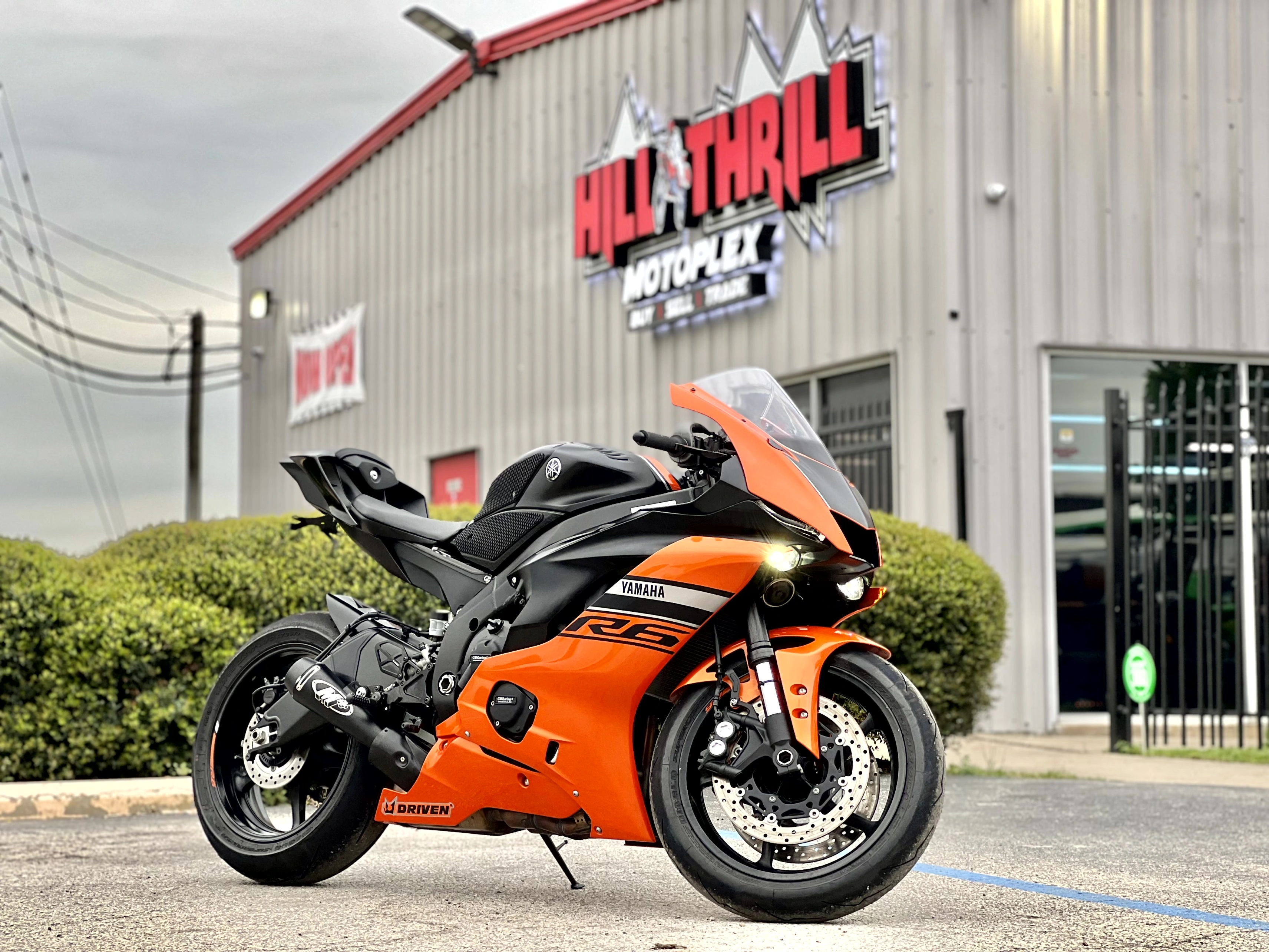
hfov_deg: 25.3
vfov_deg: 19.1
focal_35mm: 77
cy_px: 476
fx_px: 2823
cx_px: 634
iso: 32
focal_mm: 9
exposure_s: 1/121
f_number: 2.8
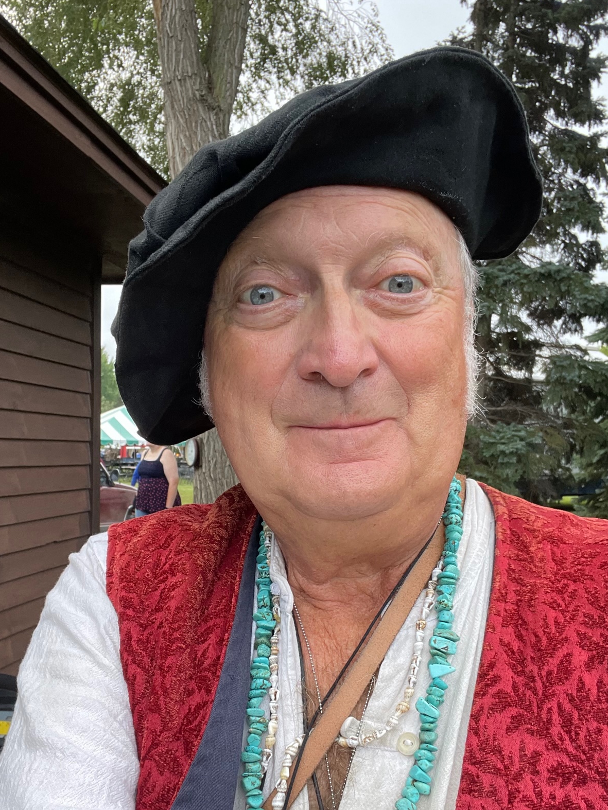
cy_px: 463
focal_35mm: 27
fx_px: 632
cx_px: 285
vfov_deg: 65.0
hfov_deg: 51.3
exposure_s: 1/121
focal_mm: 2.71
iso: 80
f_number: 2.2
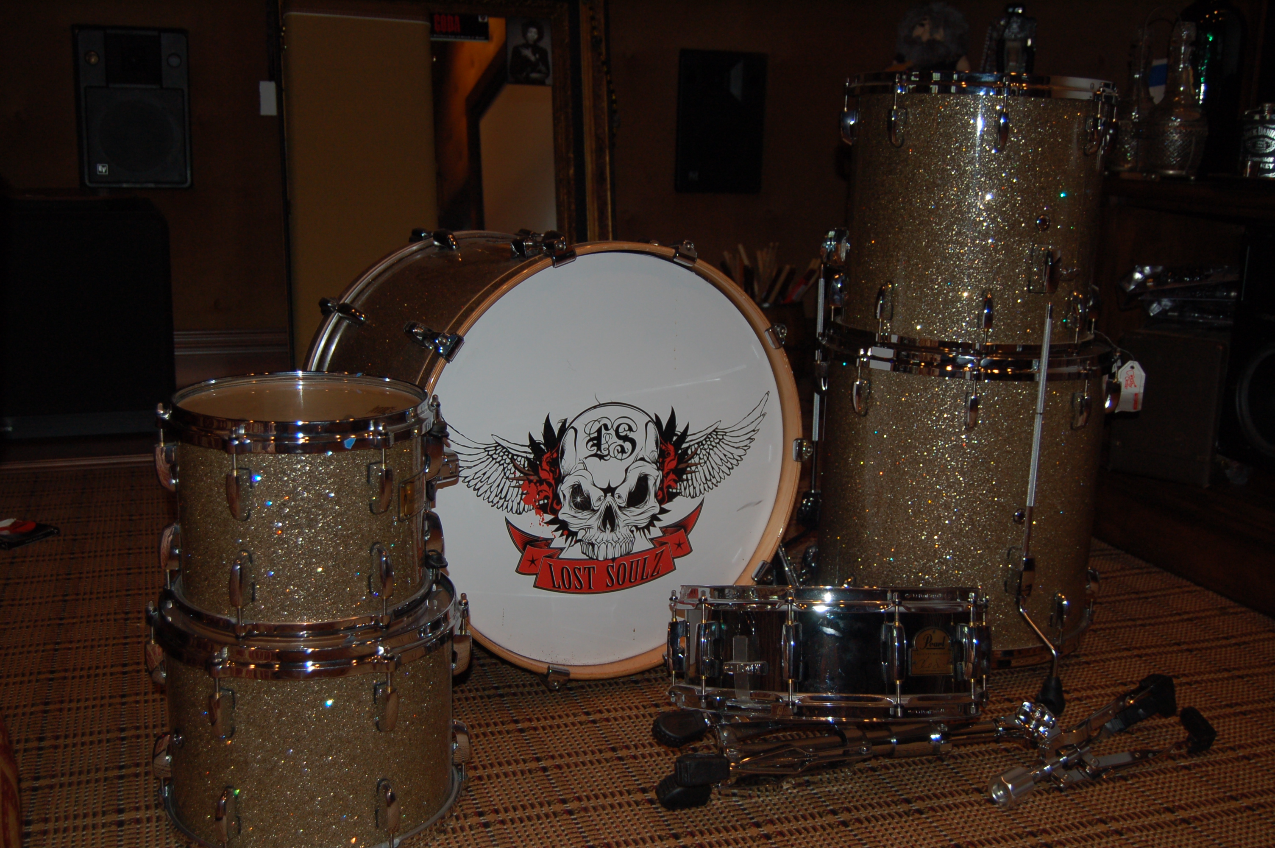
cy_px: 424
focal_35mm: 39
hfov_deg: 49.6
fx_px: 1380
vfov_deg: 34.1
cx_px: 638
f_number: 4
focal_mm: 26
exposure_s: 1/60
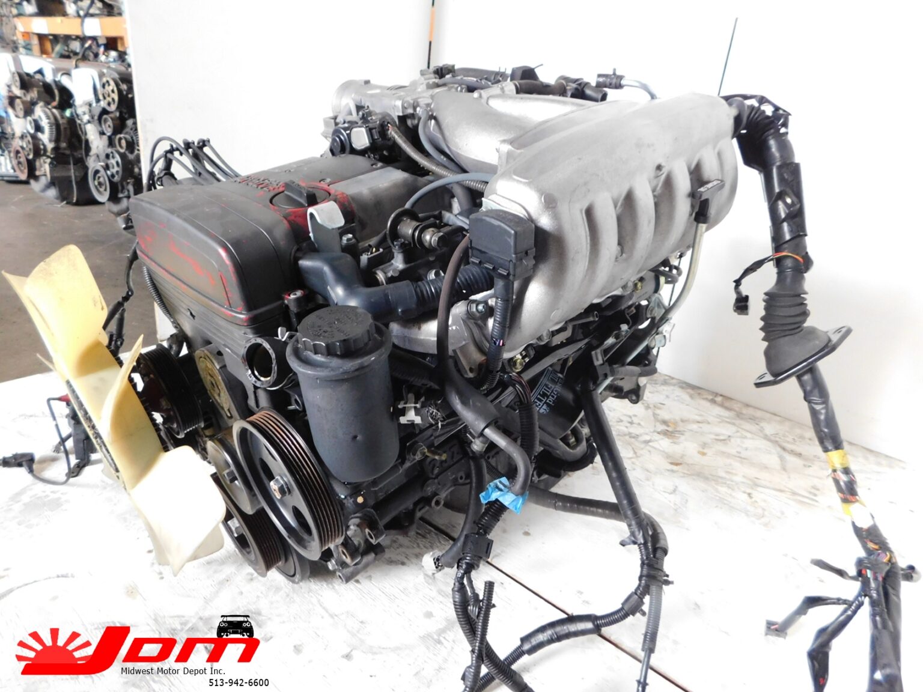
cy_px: 346
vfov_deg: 58.9
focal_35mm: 23
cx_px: 462
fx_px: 613
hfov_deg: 73.9
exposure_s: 1/20
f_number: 3
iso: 400
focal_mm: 4
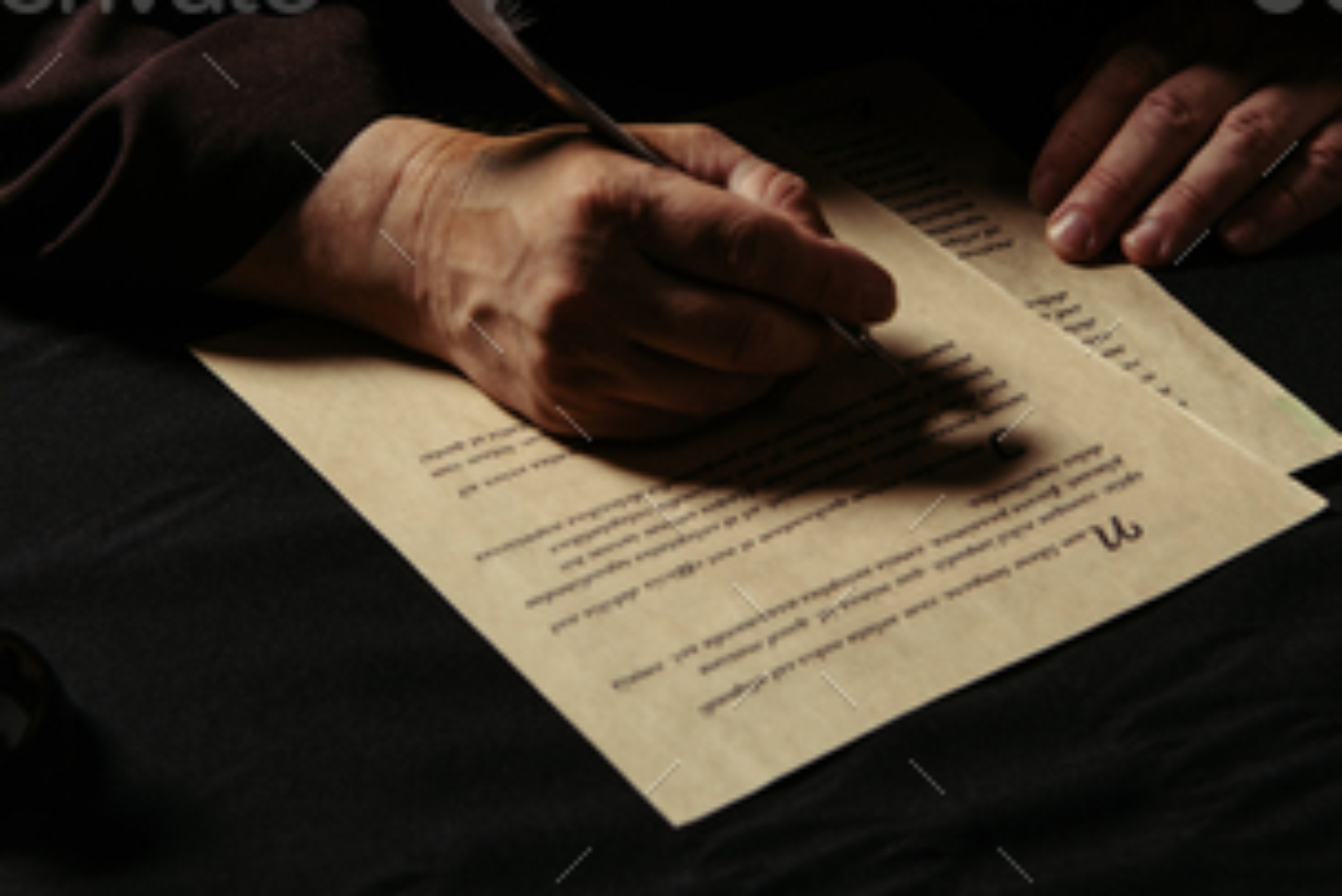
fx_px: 3617
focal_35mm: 97
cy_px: 190
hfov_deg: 21.0
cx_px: 773
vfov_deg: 14.1
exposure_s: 1/160
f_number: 6.3
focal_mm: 50
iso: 160
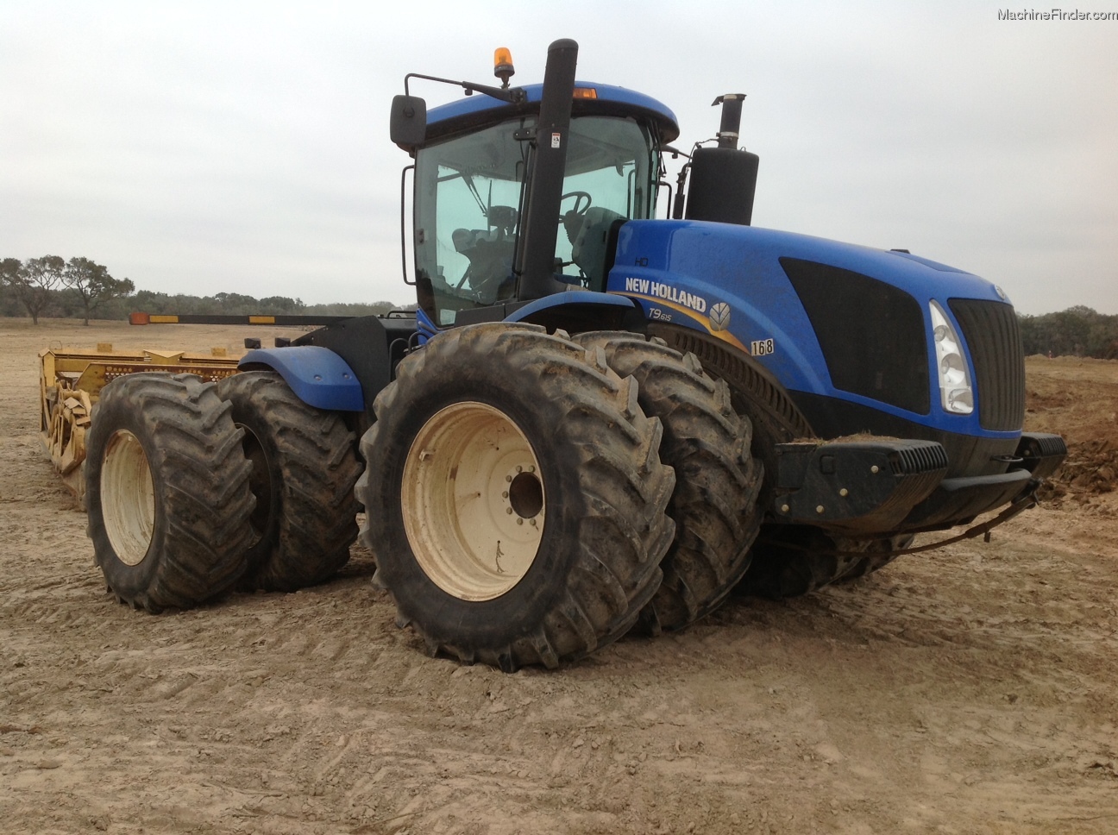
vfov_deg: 40.6
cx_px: 559
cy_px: 418
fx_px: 1129
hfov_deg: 52.7
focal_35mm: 35
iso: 50
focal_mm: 4.28
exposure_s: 1/254
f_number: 2.4
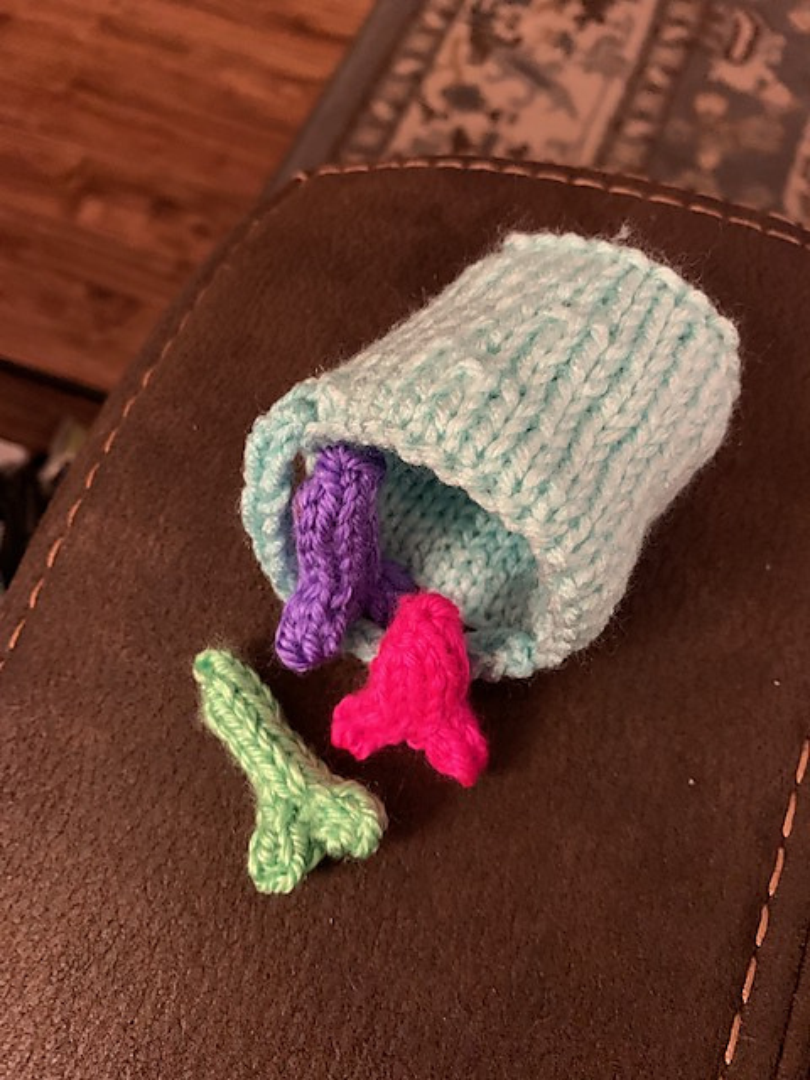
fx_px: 811
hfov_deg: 53.1
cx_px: 405
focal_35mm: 26
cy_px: 540
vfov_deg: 67.3
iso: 800
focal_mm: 4.25
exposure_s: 1/30
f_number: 1.8
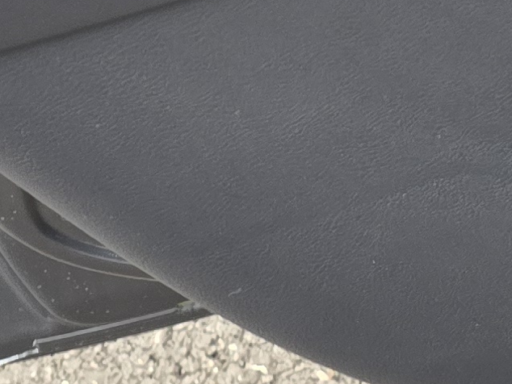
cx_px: 413
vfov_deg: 9.2
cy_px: -545
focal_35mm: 145
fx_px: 2145
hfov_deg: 13.5
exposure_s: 1/180
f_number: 1.7
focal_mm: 6.3
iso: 64
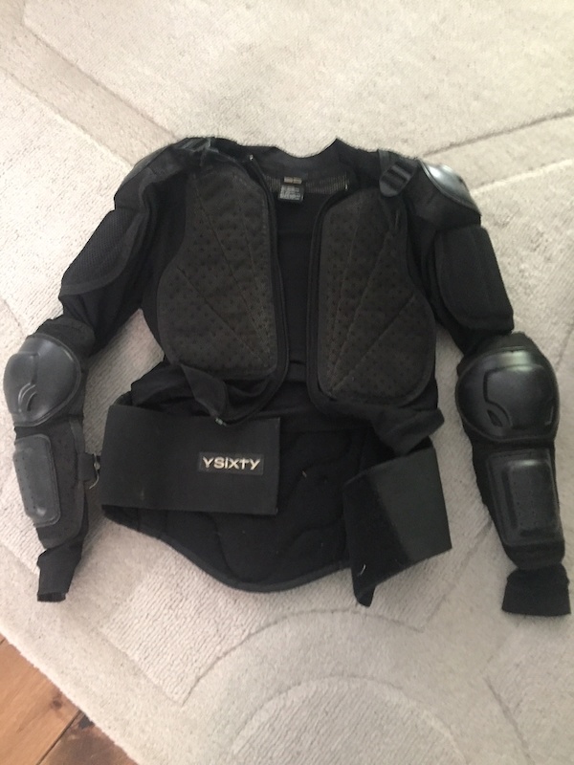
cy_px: 382
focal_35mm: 29
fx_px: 641
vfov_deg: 61.7
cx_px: 287
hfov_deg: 48.2
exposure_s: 1/15
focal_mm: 4.15
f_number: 2.2
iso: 500
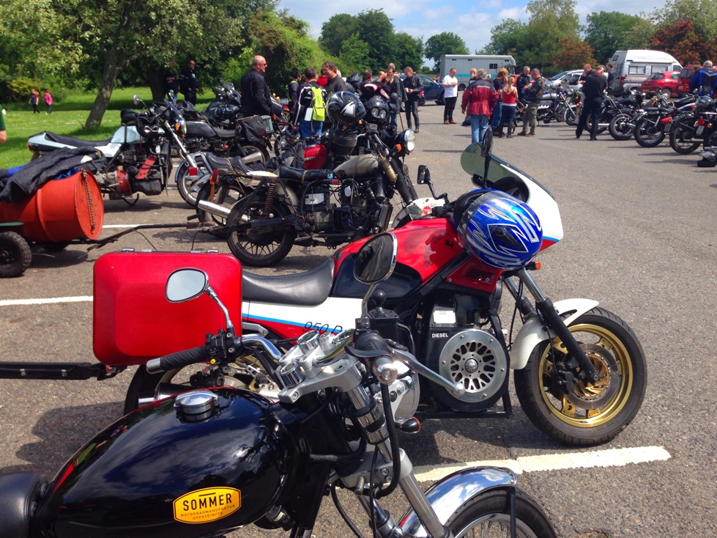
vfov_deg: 42.9
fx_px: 683
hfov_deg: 55.4
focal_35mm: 33
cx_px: 358
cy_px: 269
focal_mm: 4.12
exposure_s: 1/1323
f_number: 2.4
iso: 50
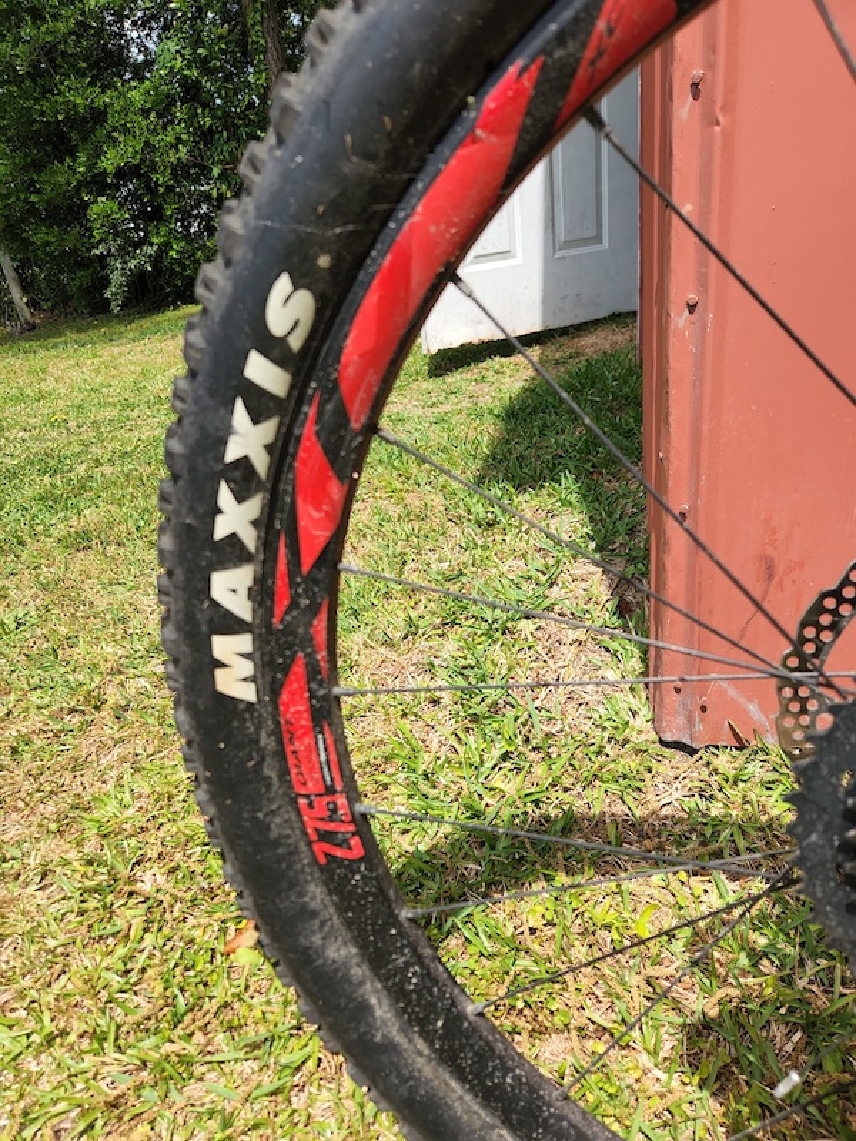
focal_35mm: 23
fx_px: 758
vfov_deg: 73.9
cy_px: 570
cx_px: 428
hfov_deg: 58.9
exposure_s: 1/809
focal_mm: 5.4
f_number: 1.8
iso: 20
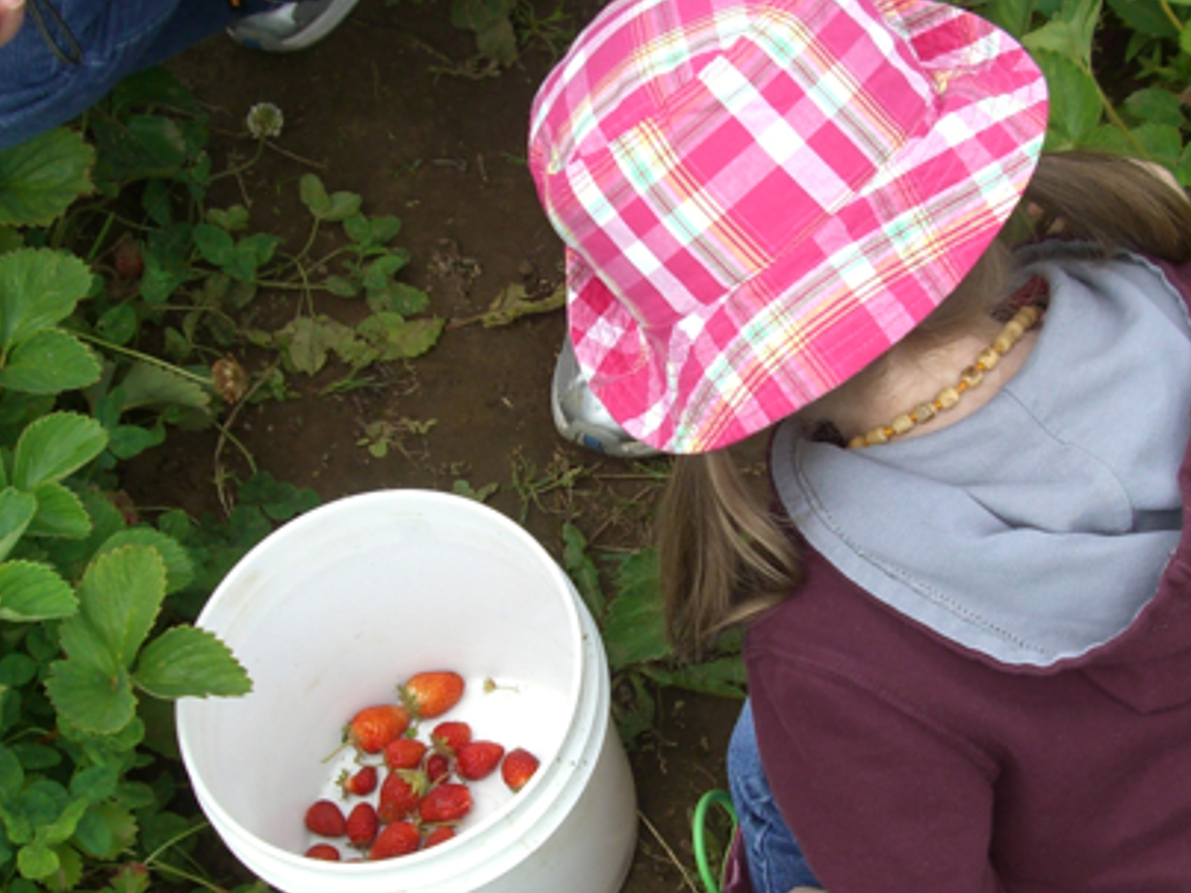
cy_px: 557
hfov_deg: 20.8
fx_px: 3234
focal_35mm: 94
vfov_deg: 15.7
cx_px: 710
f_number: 5.6
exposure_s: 1/200
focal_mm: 7.9
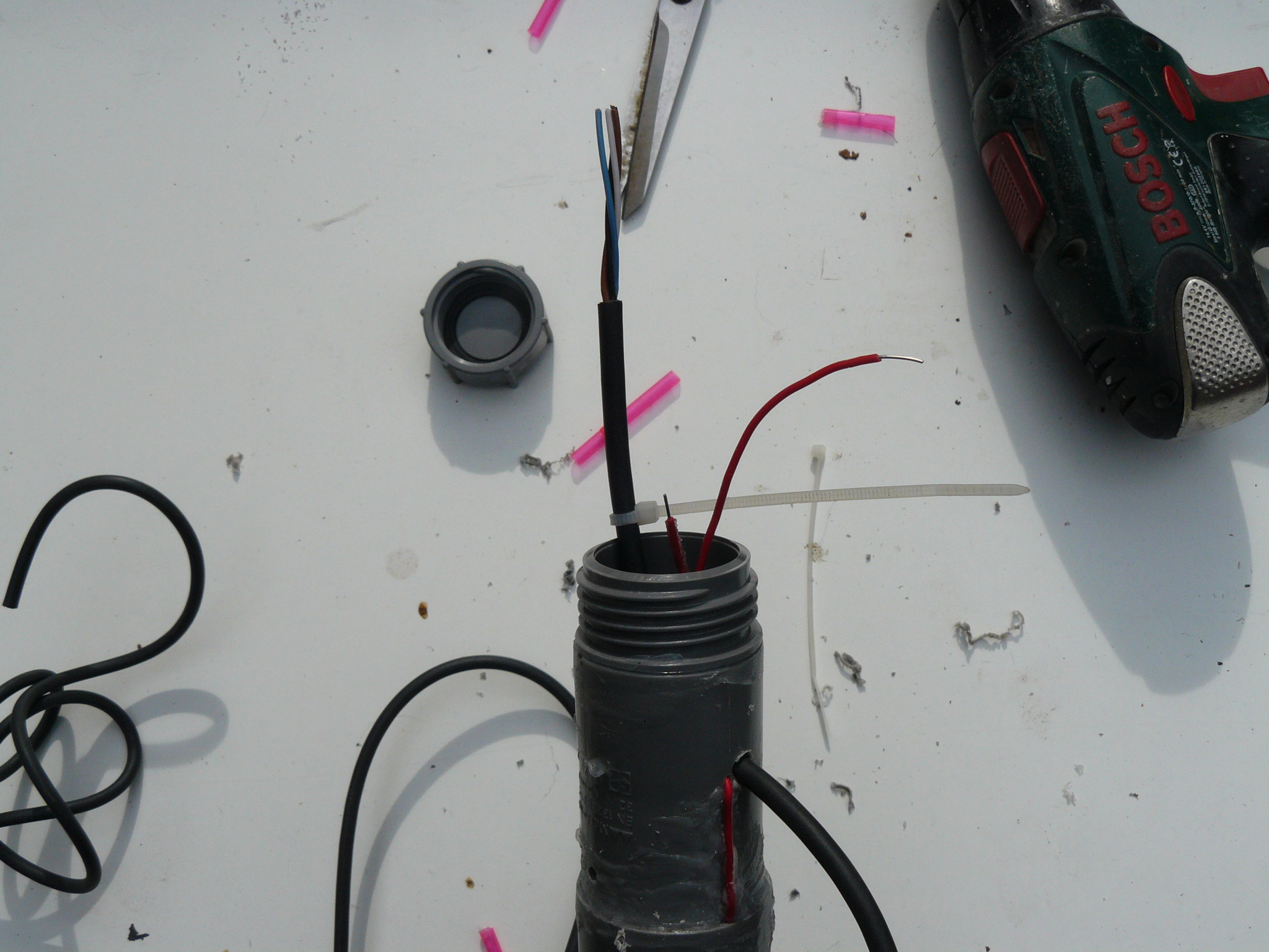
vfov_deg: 39.7
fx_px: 1320
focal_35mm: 36
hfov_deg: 51.4
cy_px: 476
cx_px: 634
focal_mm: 6
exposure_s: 1/500
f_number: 5.6
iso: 100
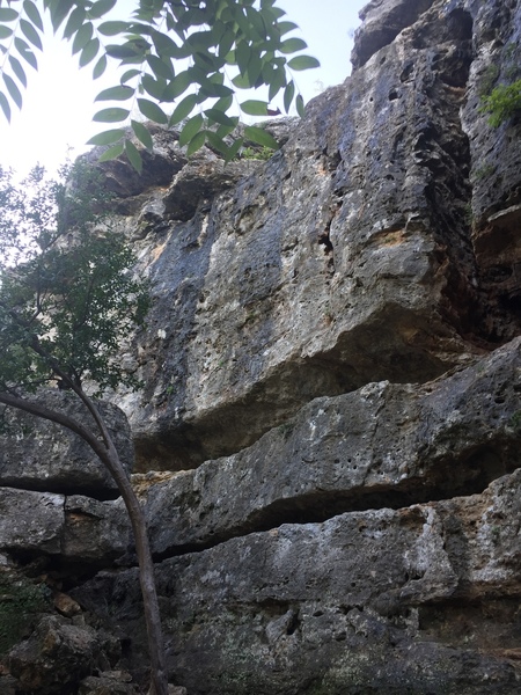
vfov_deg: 61.7
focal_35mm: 29
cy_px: 348
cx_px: 260
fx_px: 582
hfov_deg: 48.2
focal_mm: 4.15
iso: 32
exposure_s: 1/60
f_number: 2.2
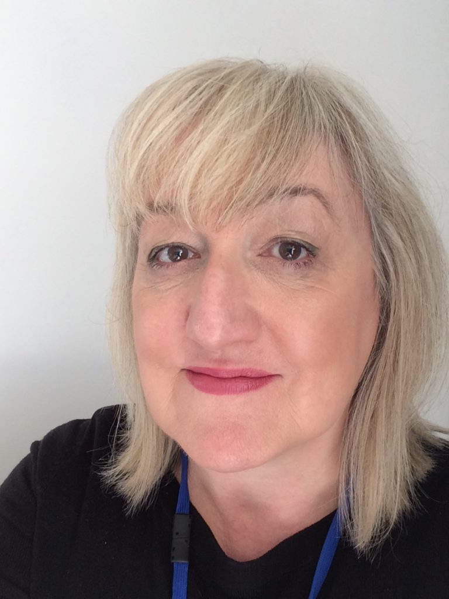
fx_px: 536
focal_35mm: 31
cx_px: 224
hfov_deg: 45.4
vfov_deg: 58.4
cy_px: 300
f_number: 2.4
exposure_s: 1/33
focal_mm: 2.15
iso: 50
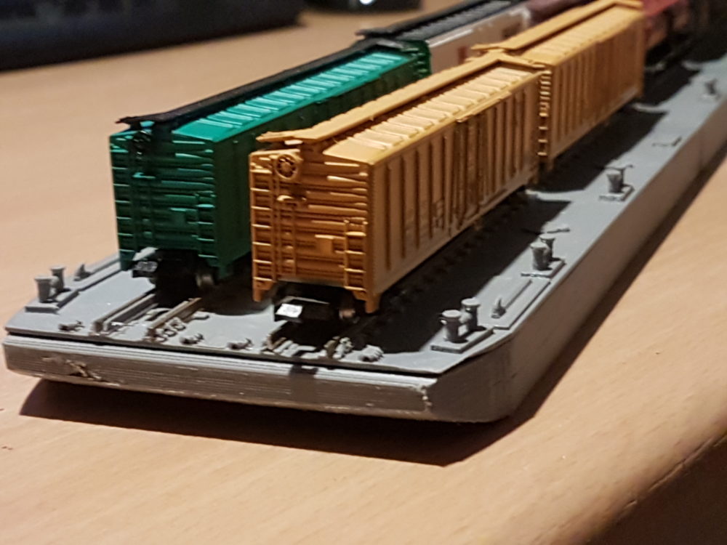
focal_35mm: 26
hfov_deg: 67.3
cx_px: 364
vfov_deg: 53.1
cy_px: 272
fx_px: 546
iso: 250
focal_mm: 4.2
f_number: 1.7
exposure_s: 1/13
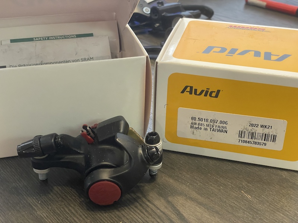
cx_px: 149
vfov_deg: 28.0
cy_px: 112
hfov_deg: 36.8
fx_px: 448
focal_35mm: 52
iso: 400
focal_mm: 6
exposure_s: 1/60
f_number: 2
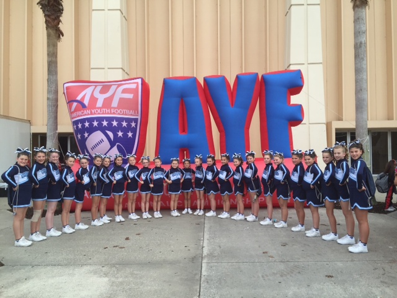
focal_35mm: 29
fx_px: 333
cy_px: 149
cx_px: 198
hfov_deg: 61.7
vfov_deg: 48.2
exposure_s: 1/412
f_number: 2.2
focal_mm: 4.15
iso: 32
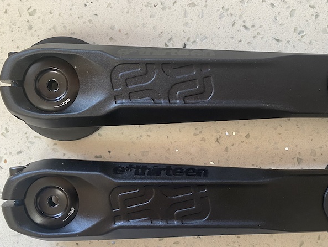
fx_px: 332
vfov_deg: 40.5
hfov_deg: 51.8
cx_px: 213
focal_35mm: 35
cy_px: 148
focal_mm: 4.25
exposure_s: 1/65
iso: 125
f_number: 1.8
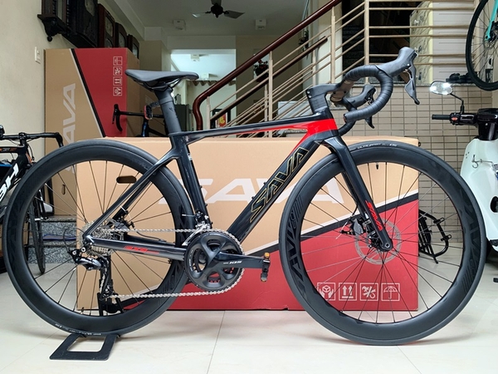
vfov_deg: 53.1
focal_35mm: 26
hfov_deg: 67.3
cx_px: 249
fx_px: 374
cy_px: 187
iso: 100
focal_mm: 4.25
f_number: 1.8
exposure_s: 1/121
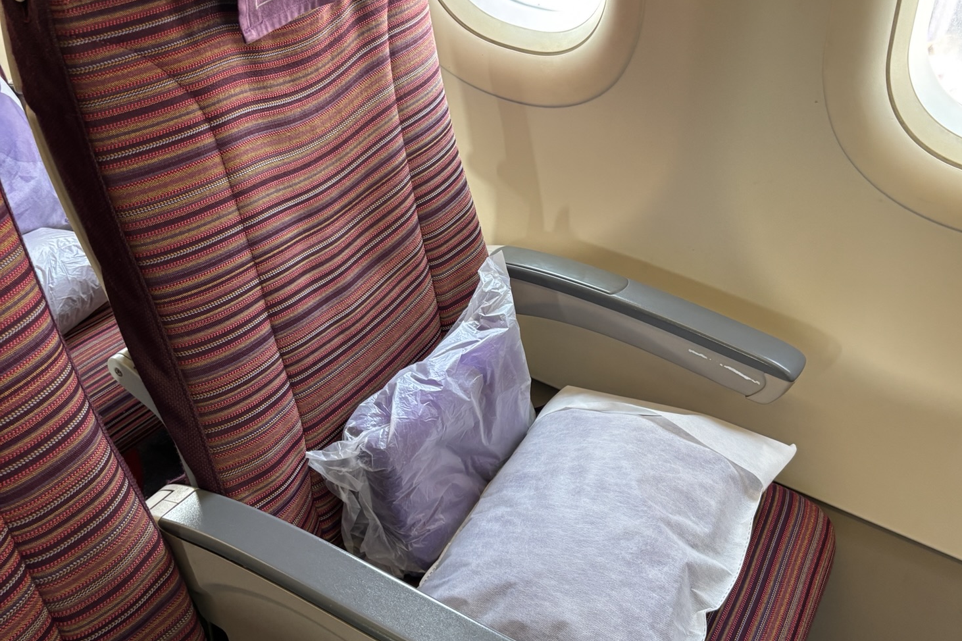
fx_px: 988
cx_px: 493
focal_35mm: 37
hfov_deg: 51.9
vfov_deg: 35.9
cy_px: 343
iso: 125
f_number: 1.6
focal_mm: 5.96
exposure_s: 1/66
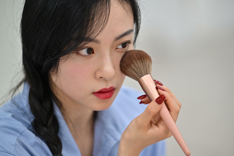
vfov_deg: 6.9
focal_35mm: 200
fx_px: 1299
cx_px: 117
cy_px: 78
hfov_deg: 10.3
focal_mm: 200
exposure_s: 1/500
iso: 320
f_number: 2.8
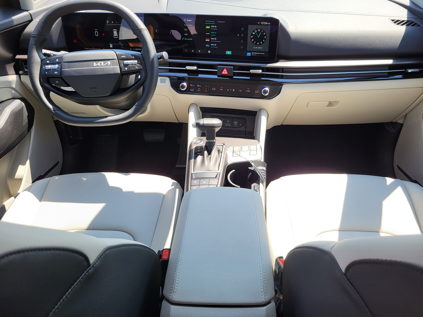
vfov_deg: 51.3
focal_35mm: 27
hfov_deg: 65.3
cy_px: 153
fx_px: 330
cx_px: 218
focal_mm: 5.4
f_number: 1.8
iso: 40
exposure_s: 1/419
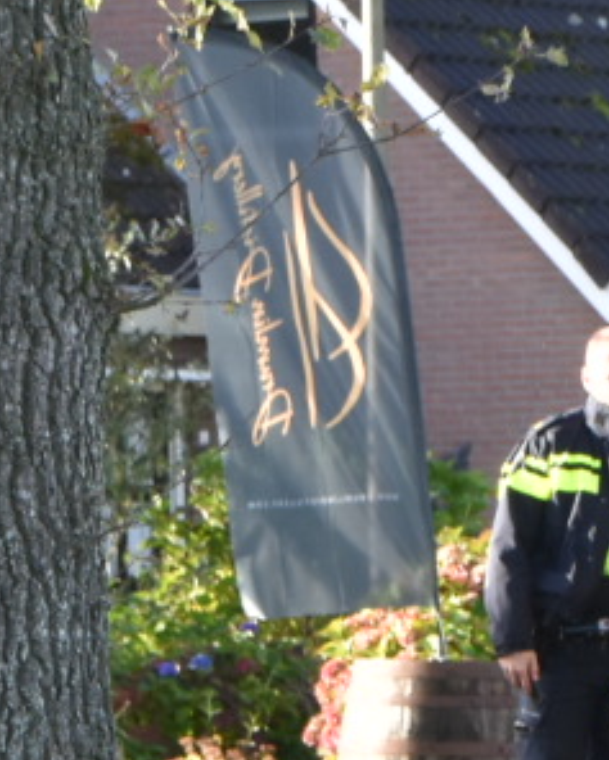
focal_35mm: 354
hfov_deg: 4.3
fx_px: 7972
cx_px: 1185
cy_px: 557
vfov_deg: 5.5
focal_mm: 46
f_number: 7.1
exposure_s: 1/200
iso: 400
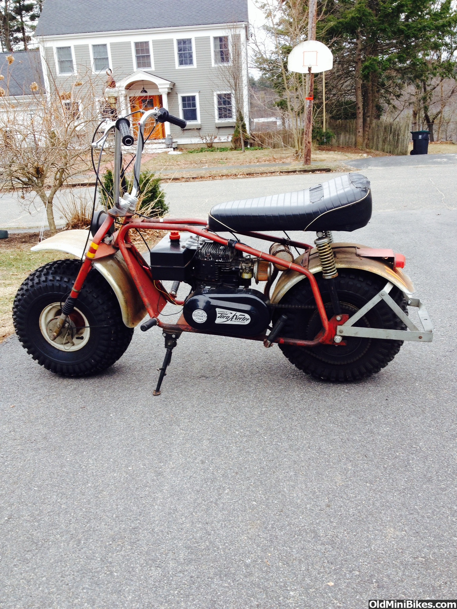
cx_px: 228
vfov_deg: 52.6
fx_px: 616
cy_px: 304
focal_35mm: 35
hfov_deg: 40.7
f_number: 2.4
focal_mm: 4.28
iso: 50
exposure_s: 1/300
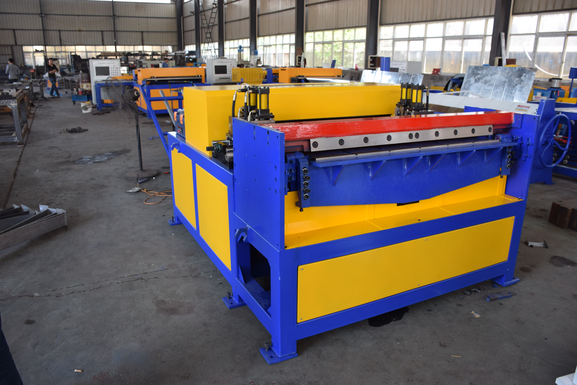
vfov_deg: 47.9
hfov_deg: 67.4
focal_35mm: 27
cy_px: 192
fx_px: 433
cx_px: 288
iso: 400
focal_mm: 18
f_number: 5
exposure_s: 1/100
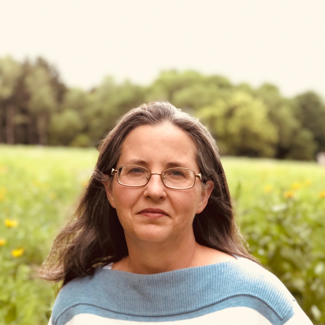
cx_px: 163
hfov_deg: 25.4
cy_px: 217
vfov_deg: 25.2
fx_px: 722
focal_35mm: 68
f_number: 2.8
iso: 32
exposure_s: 1/30
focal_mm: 6.6
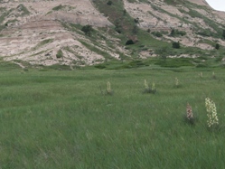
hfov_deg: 22.8
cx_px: 63
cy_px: 36
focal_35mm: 85
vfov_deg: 17.3
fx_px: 553
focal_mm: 8.8
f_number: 3.6
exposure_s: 1/145
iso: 64
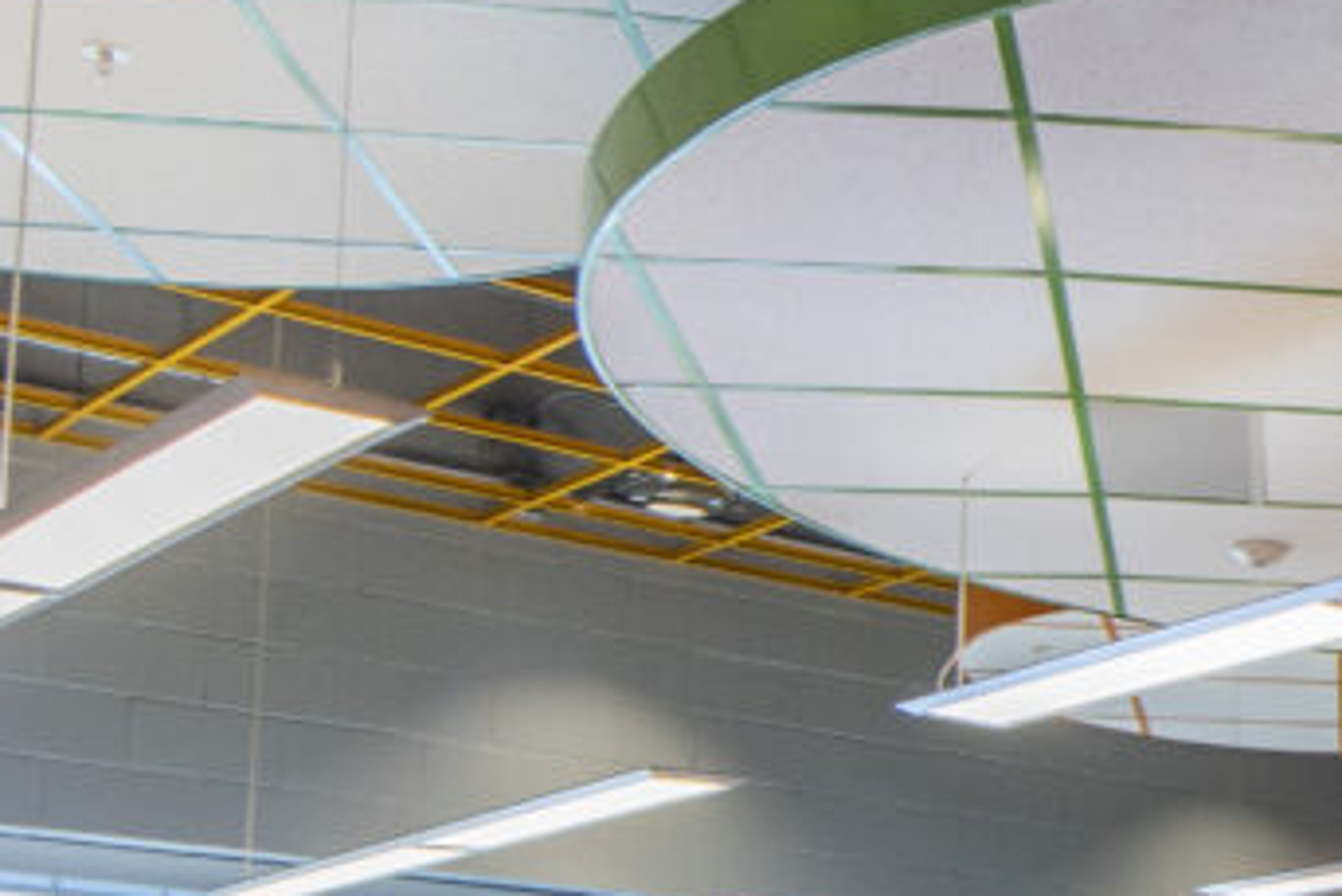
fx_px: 3132
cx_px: 1804
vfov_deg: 15.7
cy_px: 1043
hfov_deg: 21.5
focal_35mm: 84
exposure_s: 1/30
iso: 200
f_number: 10
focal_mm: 15
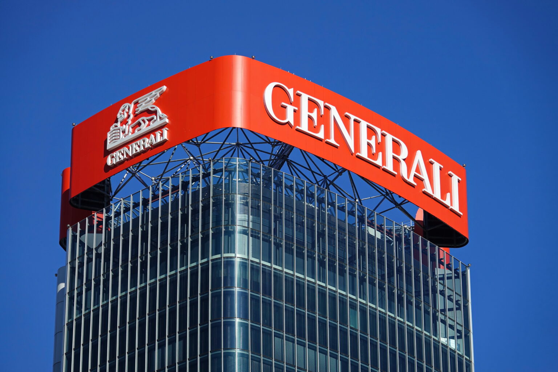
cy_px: 186
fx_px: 2635
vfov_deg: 8.1
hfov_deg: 12.1
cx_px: 279
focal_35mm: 170
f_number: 4
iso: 100
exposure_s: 1/1000
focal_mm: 62.4
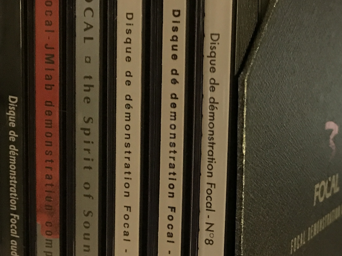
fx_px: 692
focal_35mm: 70
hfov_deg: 26.9
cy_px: 188
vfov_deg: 20.9
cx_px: 300
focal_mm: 3.99
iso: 100
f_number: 1.8
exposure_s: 1/9
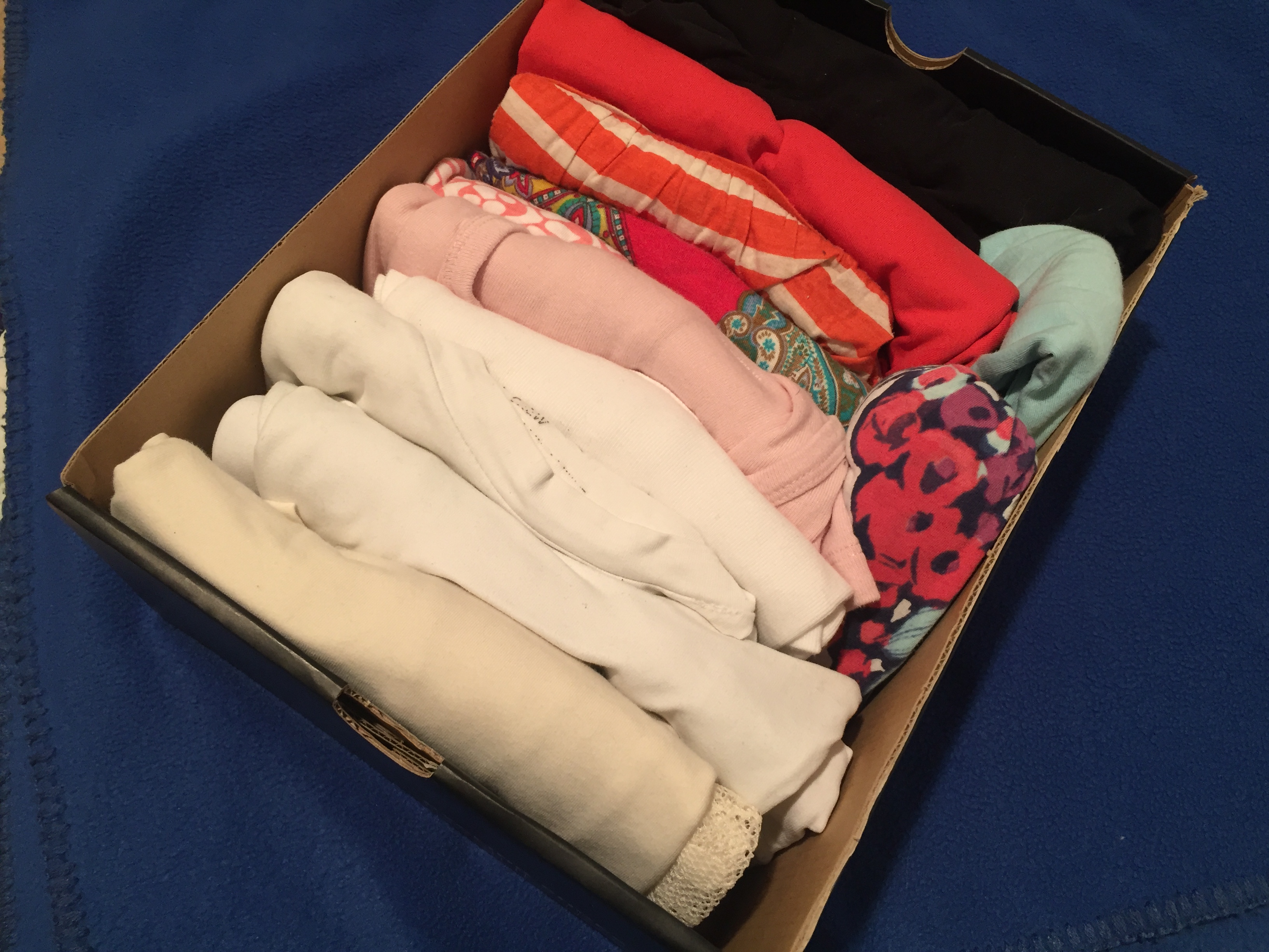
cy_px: 476
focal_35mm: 29
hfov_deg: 61.7
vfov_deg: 48.2
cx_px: 634
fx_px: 1063
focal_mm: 4.15
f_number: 2.2
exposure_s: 1/33
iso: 125
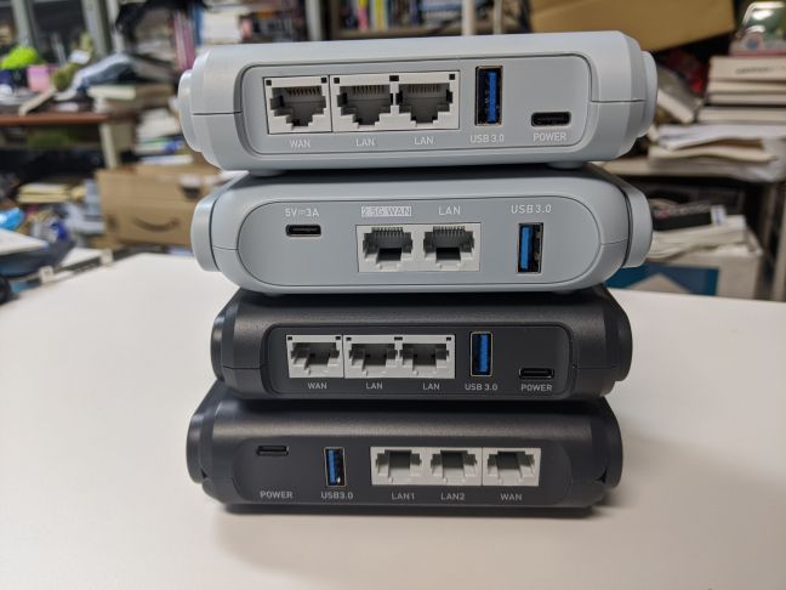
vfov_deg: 51.4
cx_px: 393
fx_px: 613
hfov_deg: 65.3
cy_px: 295
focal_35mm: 27
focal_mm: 4.44
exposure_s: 1/25
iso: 58
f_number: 1.8
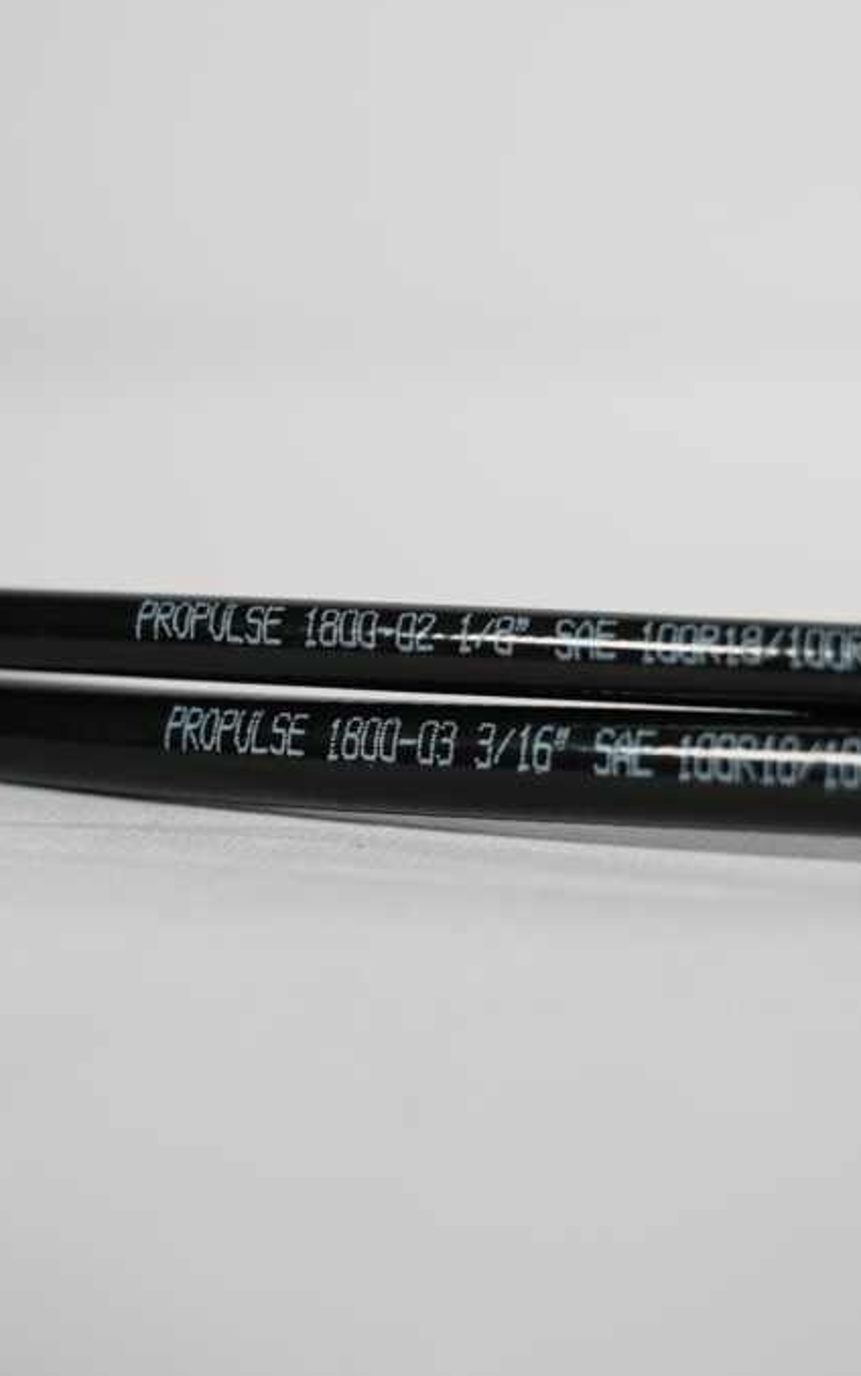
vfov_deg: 26.8
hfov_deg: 16.9
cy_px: 686
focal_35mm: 77
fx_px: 2890
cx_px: 370
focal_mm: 33.7
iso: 160
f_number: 2.8
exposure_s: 1/100
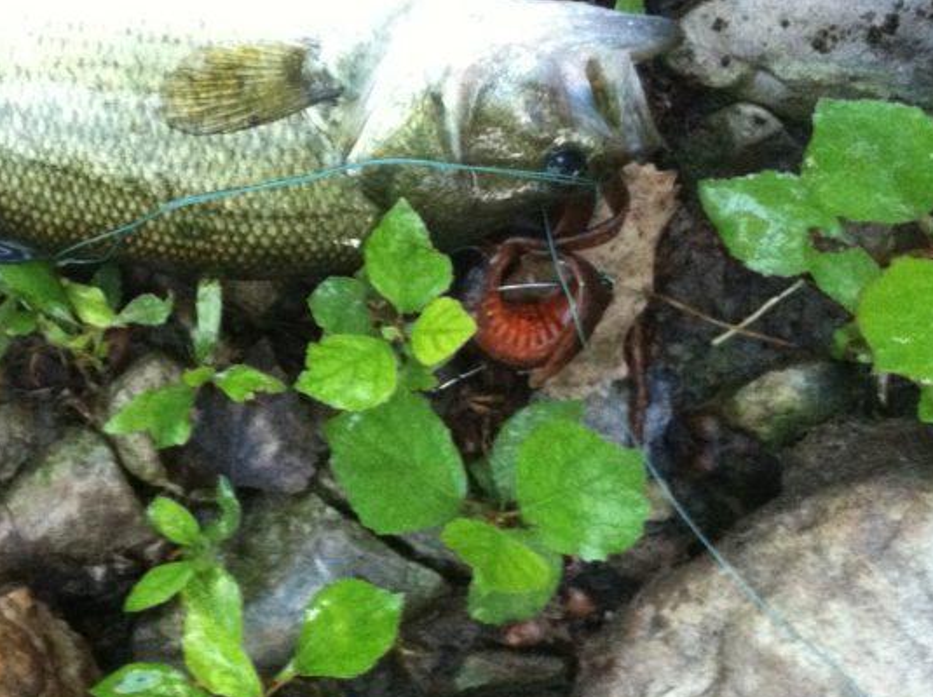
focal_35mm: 67
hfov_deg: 28.4
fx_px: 1804
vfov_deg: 21.5
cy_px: 105
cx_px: 188
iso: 500
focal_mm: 3.85
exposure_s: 1/15
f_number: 2.8
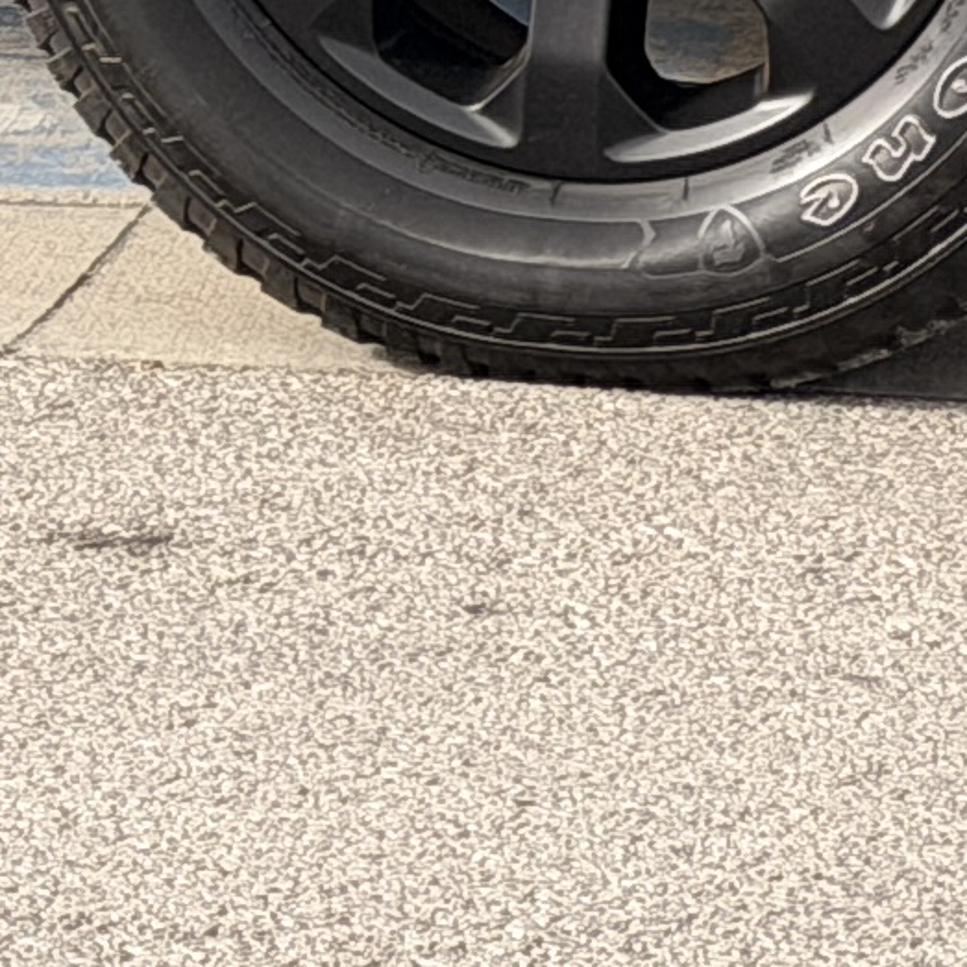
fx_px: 10335
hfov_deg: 5.3
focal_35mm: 327
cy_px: -1350
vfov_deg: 5.2
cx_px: 89
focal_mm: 6.76
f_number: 1.78
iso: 64
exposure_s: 1/2494
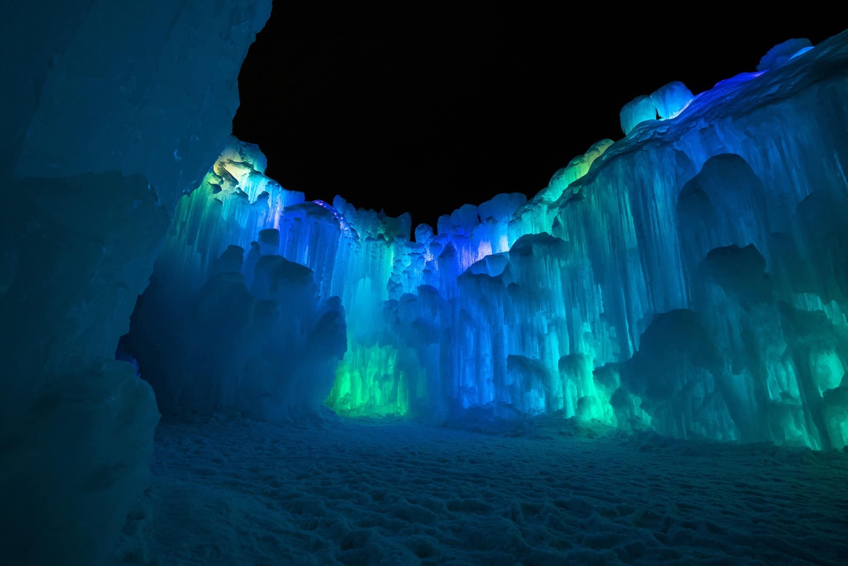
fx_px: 377
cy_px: 283
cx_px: 424
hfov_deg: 96.7
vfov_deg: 73.8
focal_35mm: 16
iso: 4000
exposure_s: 1/60
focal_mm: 16
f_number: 4
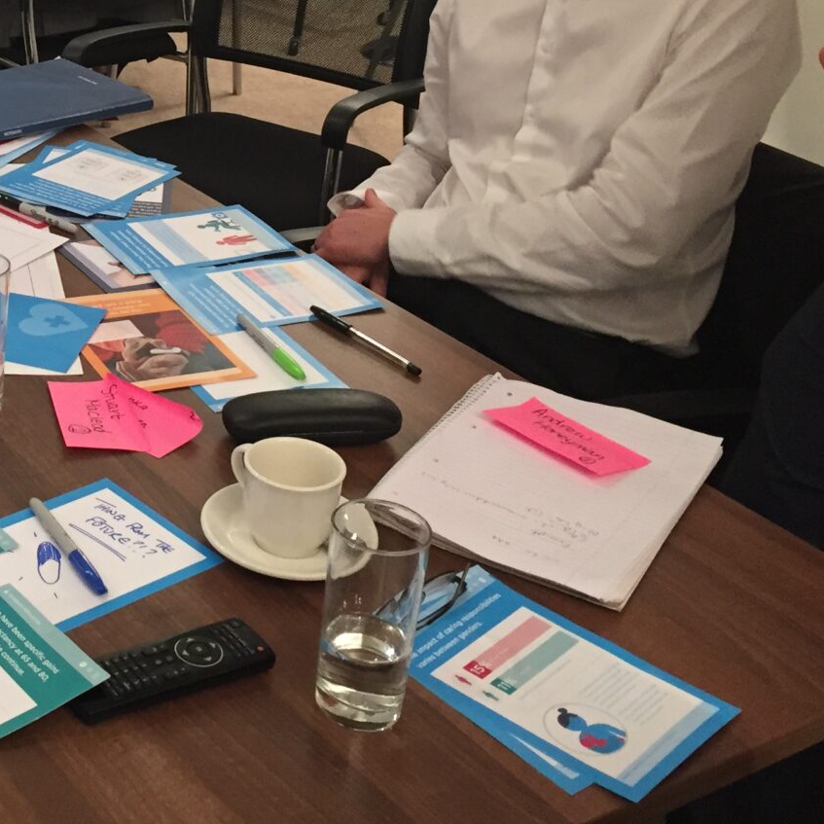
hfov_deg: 26.1
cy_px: 162
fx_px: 1670
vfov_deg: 27.2
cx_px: -29
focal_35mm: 62
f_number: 2.2
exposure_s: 1/30
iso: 160
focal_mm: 4.15
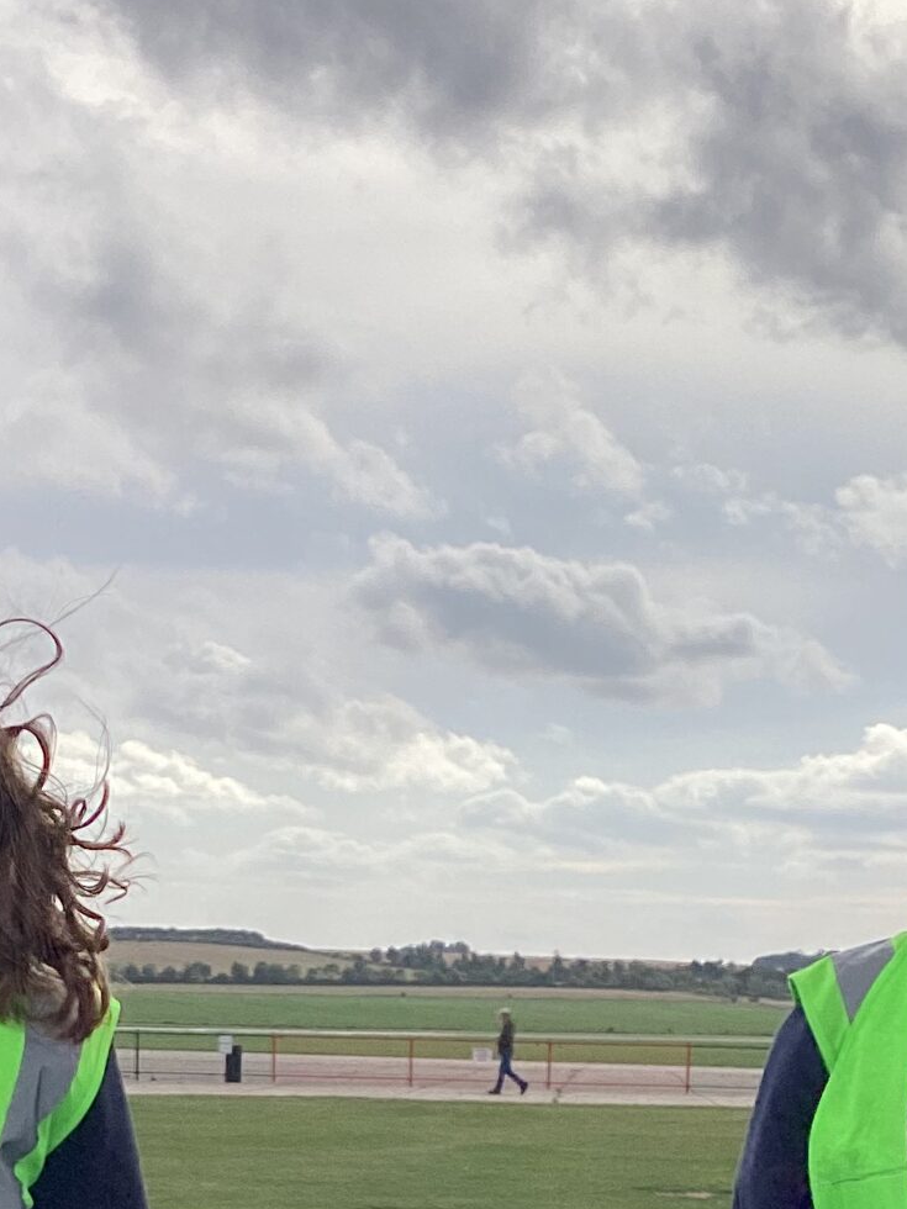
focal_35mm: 81
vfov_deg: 22.3
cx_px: 445
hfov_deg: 18.2
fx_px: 2830
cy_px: 1437
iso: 25
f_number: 2.4
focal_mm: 3.3
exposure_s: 1/1131
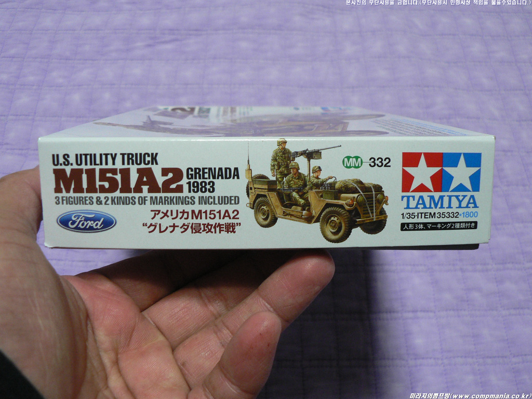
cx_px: 266
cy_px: 200
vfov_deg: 39.7
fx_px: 553
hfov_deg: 51.4
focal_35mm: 36
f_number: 2.8
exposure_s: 1/25
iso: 200
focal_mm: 6
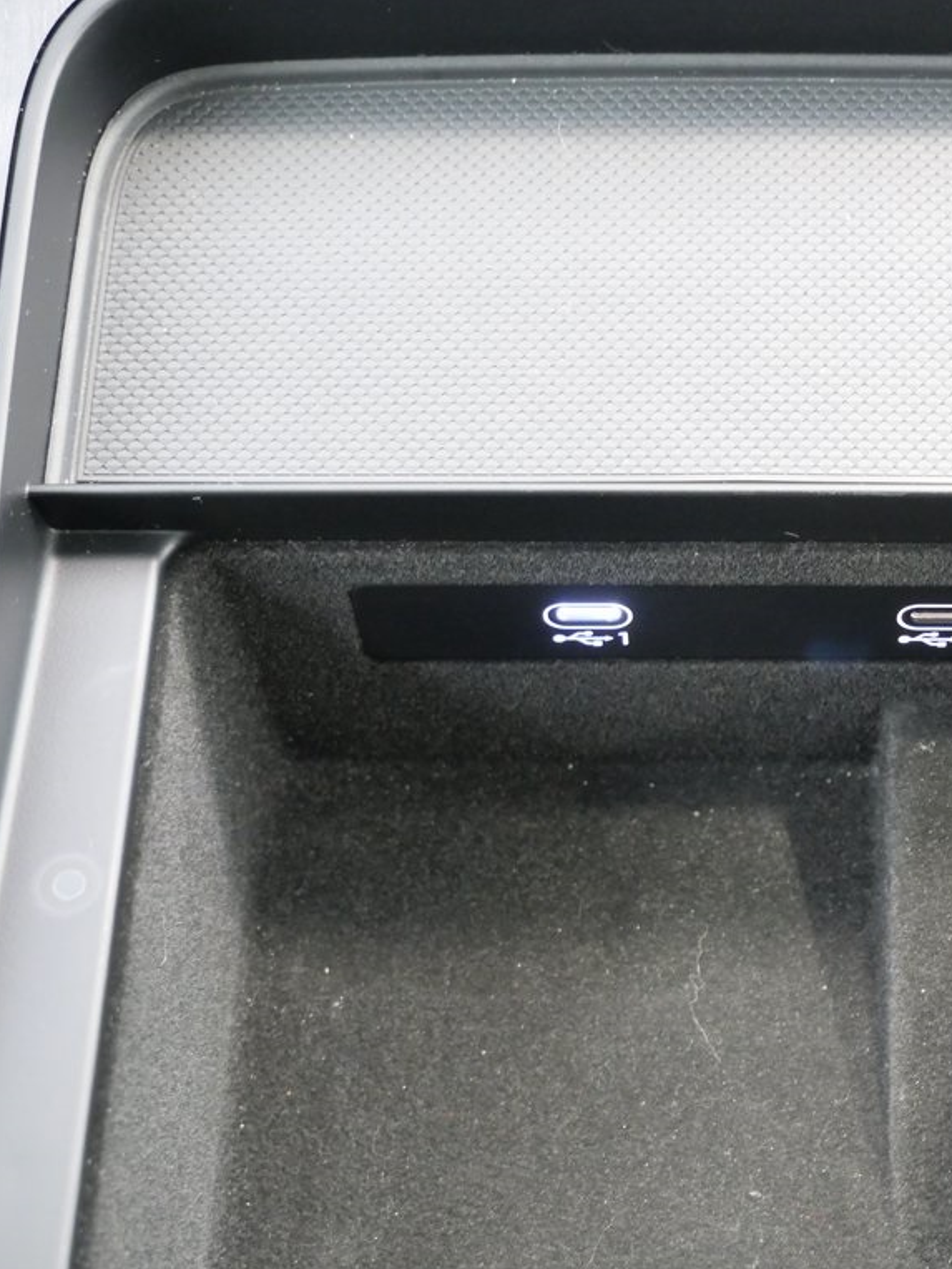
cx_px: 736
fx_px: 2457
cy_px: 634
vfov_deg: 29.0
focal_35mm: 67
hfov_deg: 21.7
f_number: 4.5
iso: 3200
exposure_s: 1/2
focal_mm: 25
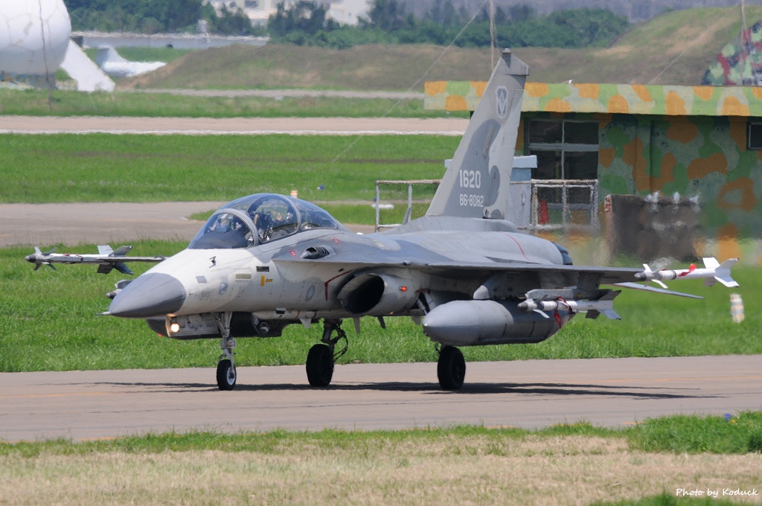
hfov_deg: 2.8
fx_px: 15855
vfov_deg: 1.8
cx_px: 381
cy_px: 253
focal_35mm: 750
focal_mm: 500
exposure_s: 1/1250
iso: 400
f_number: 8
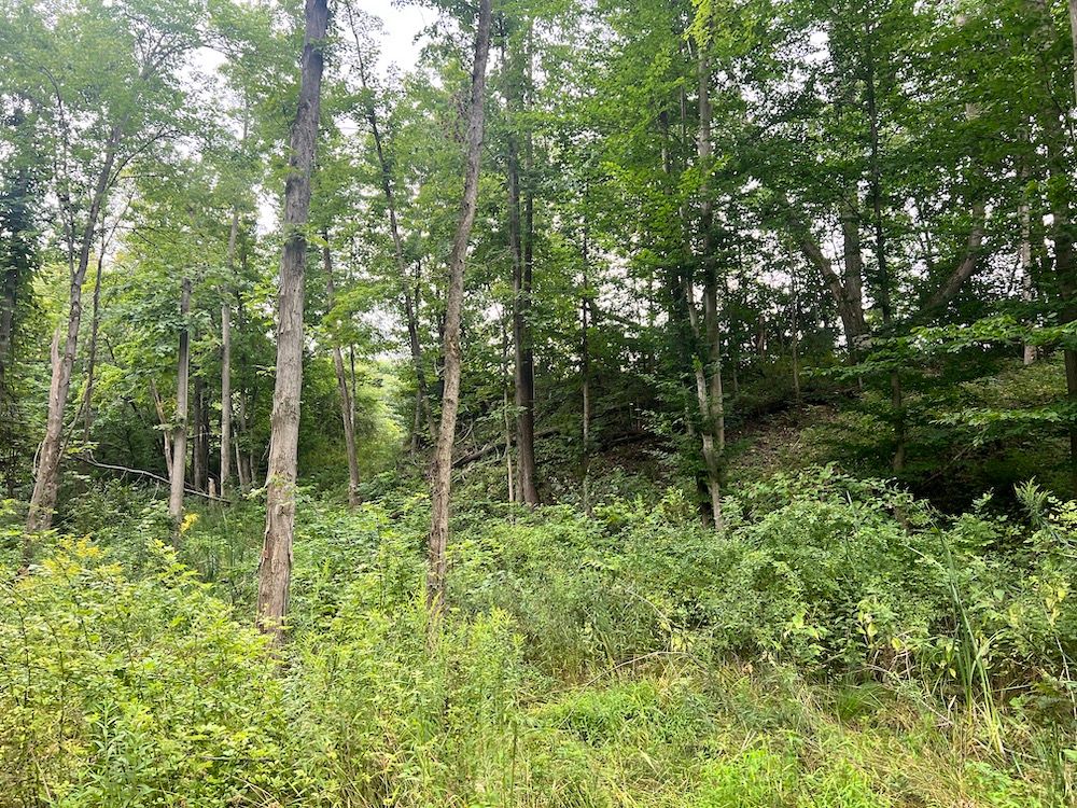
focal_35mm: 26
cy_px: 404
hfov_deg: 67.3
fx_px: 809
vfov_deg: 53.1
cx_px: 538
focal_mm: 5.7
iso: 125
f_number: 1.5
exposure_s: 1/107
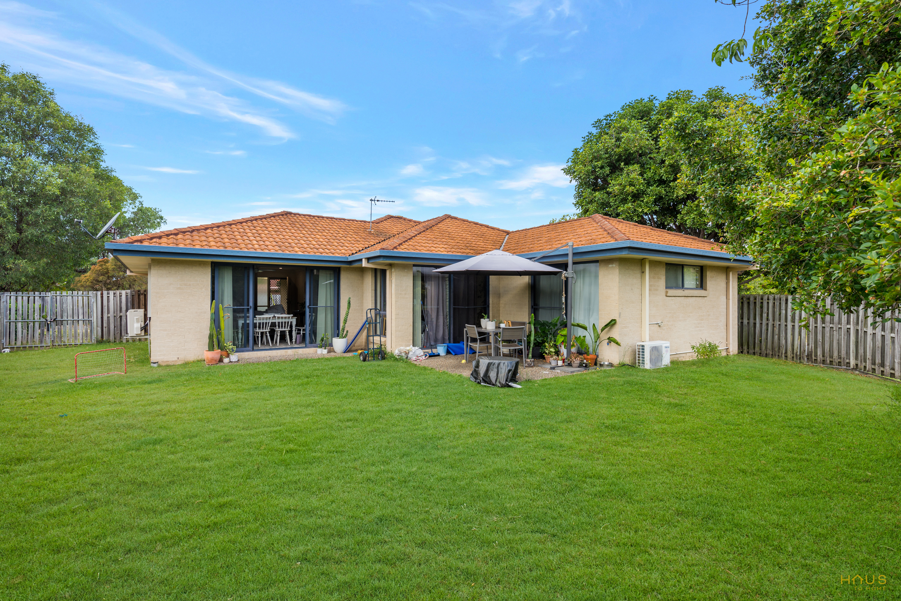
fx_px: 451
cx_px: 450
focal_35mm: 18
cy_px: 300
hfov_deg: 90.0
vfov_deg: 67.4
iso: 100
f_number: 7.1
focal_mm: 18
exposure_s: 1/160
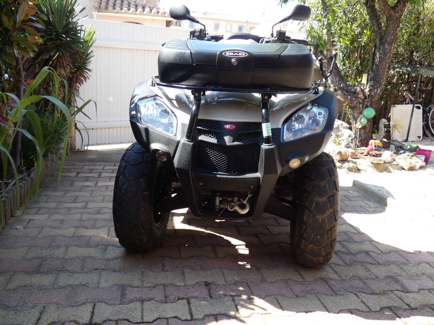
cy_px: 162
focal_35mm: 33
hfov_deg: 55.4
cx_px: 217
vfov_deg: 42.9
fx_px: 414
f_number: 3.4
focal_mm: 6
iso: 80
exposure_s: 1/160
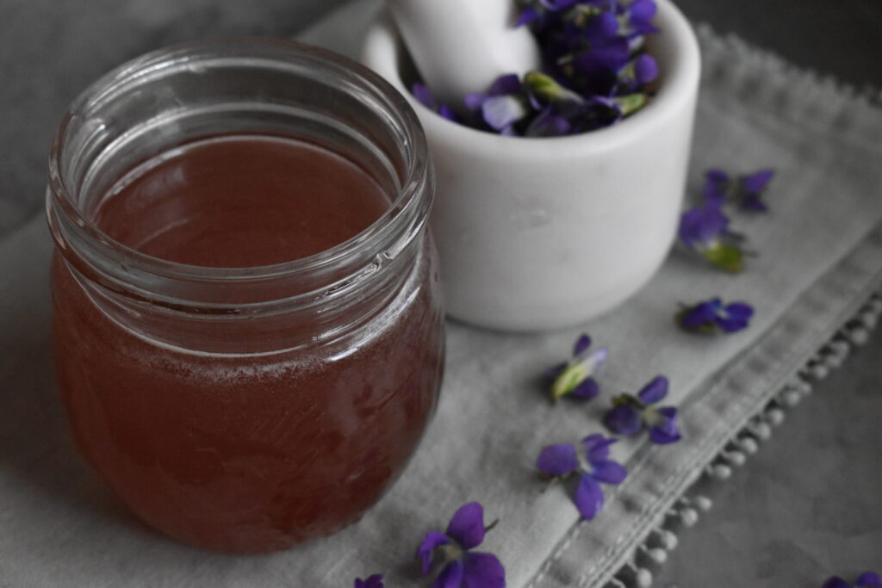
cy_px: 294
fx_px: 1764
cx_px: 441
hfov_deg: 28.1
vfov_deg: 18.9
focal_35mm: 72
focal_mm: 48
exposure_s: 1/250
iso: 3600
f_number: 8
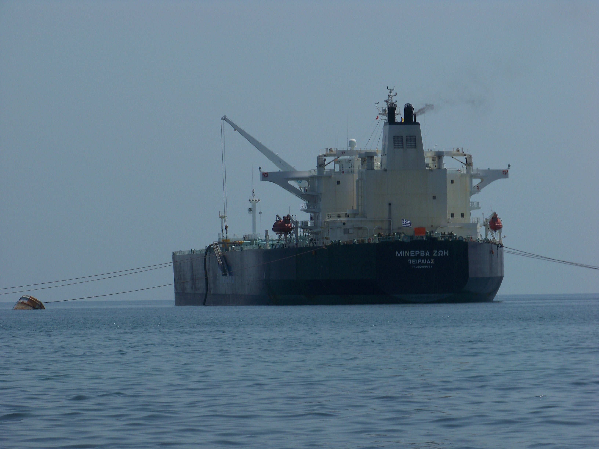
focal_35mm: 234
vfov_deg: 6.4
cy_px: 224
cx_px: 300
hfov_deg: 8.5
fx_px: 4049
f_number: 5
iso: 64
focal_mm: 37.4
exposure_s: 1/800
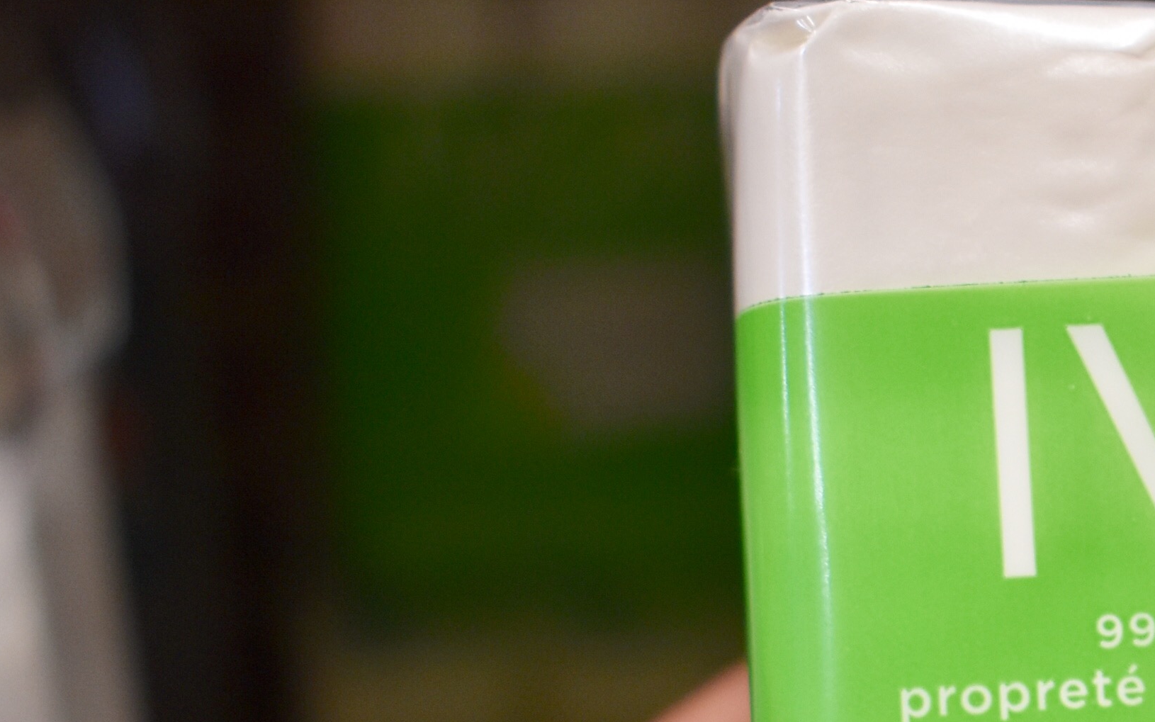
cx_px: 1420
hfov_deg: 14.9
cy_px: 709
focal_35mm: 135
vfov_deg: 9.6
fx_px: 4250
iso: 800
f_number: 4.5
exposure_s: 1/60
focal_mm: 32
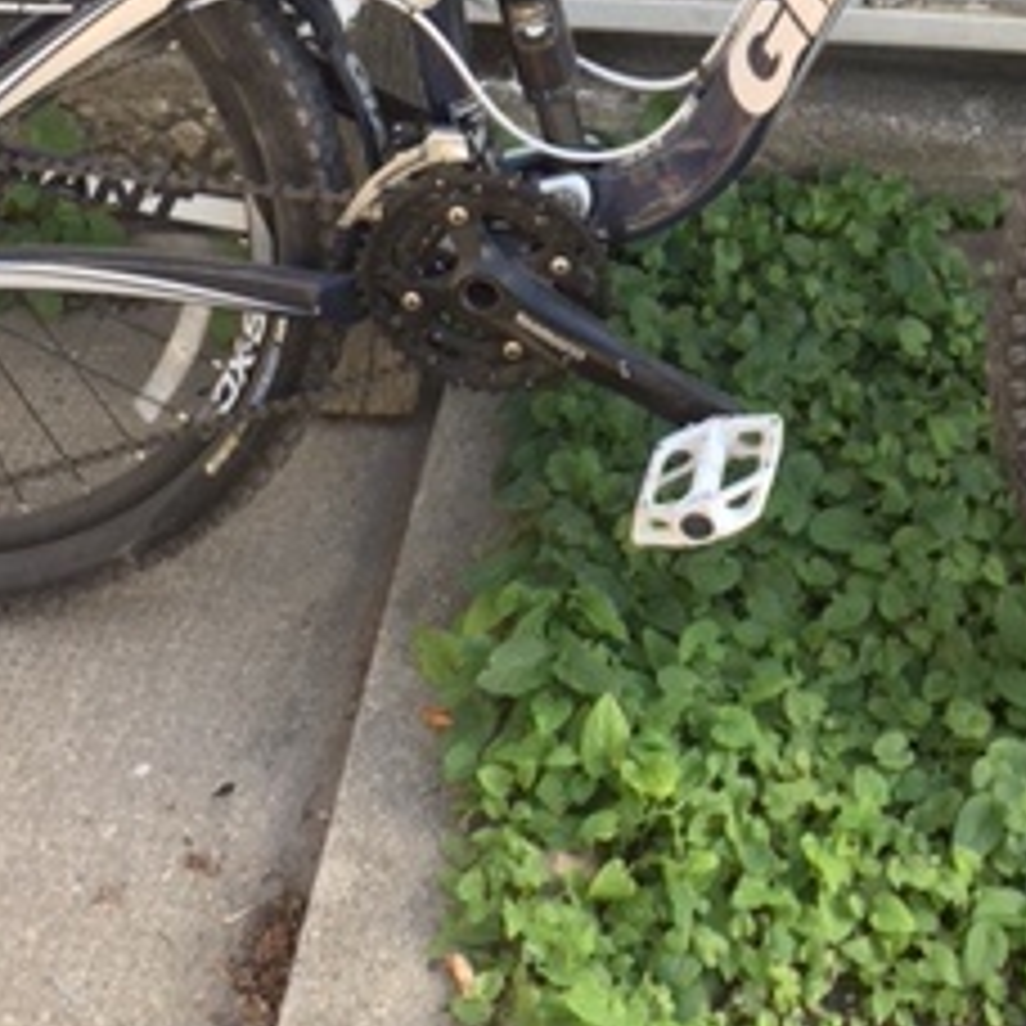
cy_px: 50
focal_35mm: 72
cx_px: 778
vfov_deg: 23.2
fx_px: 2414
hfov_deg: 23.7
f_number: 2.2
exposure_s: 1/40
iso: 32
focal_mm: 4.15
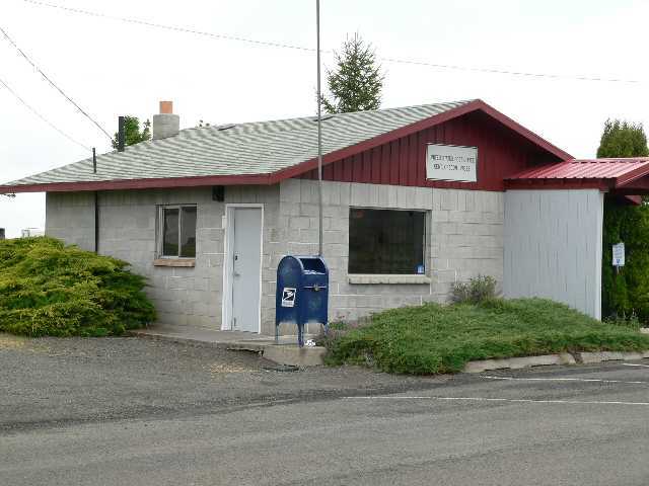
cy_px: 243
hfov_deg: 27.8
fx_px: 1312
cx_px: 324
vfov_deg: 21.0
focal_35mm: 70
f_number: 4
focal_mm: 11.6
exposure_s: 1/250
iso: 80
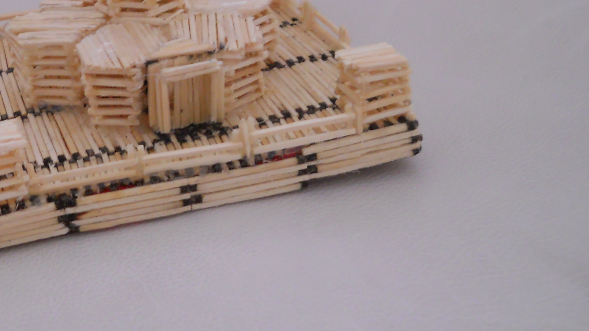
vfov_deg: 16.4
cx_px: 123
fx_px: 1140
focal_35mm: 73
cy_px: 65
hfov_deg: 28.4
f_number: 3.1
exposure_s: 1/30
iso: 200
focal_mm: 6.72
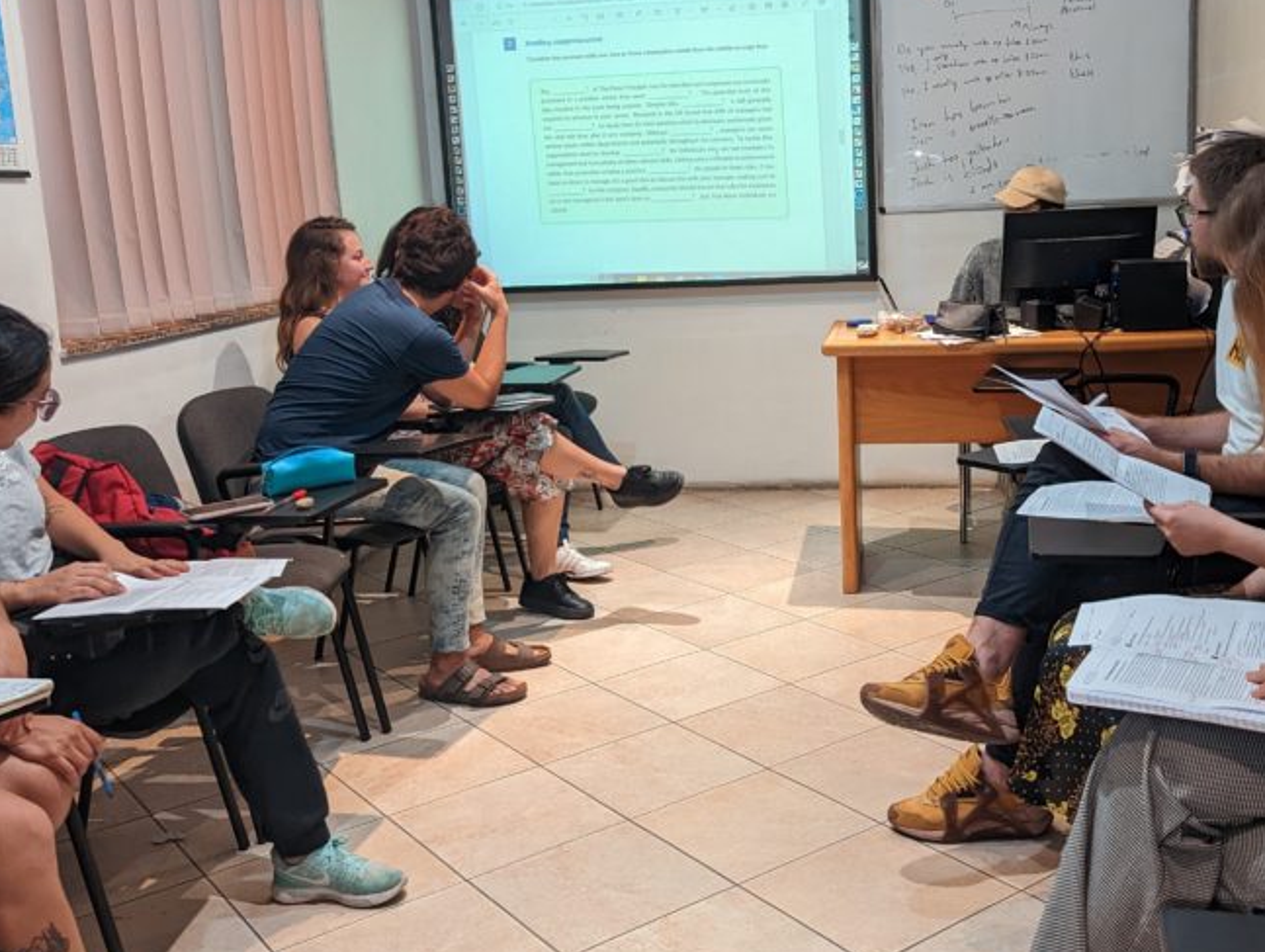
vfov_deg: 37.7
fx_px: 1390
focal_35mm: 38
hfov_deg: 48.7
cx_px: 745
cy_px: 419
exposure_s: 1/50
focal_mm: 6.81
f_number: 1.85
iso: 368
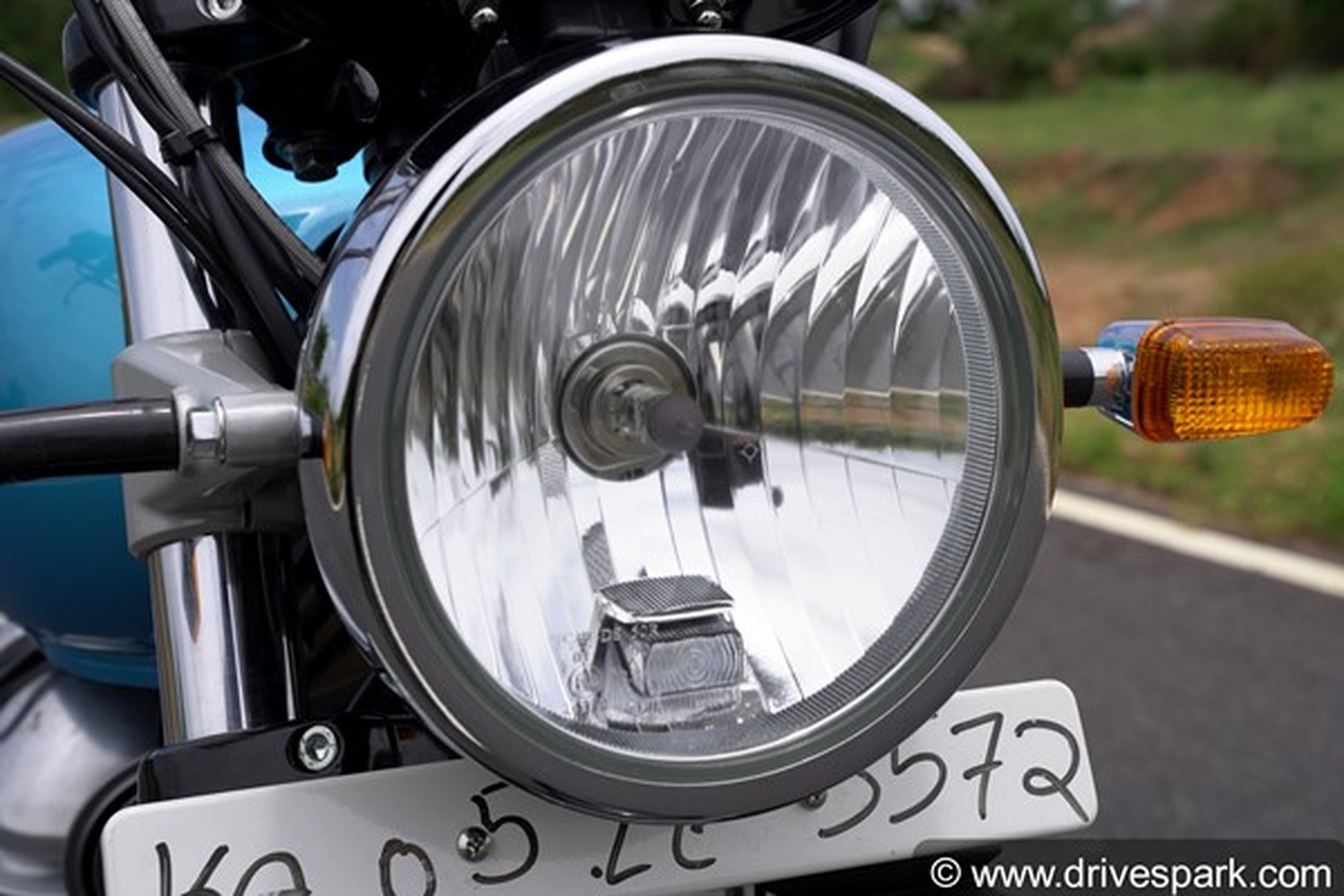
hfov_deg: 36.9
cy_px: 448
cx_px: 672
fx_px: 2016
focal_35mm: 54
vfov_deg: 25.1
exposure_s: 1/250
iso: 100
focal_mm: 54
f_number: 10
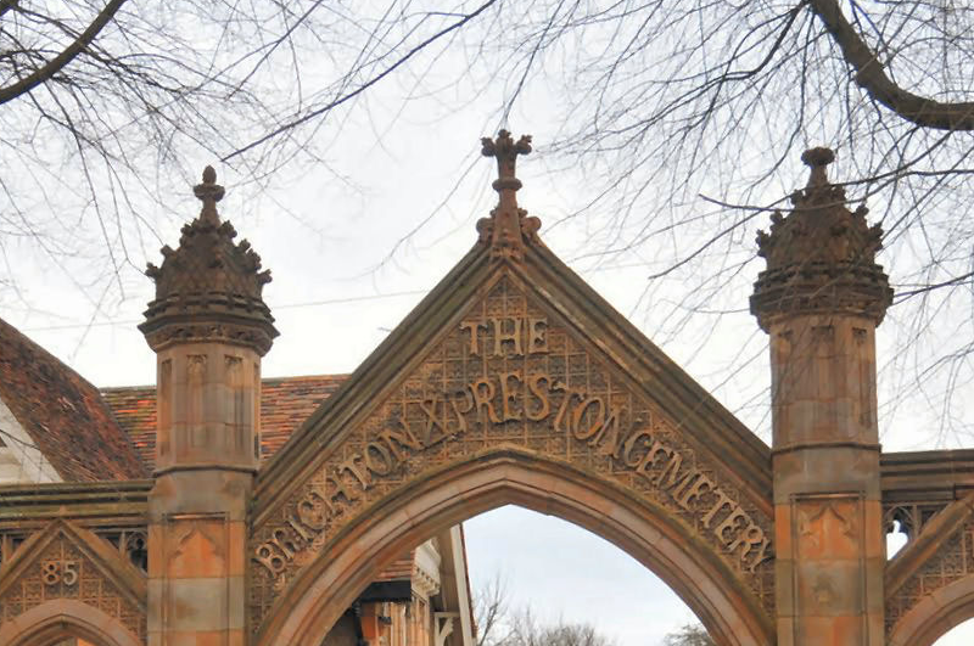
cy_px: 621
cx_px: 332
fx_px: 2107
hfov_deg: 25.9
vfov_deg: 17.1
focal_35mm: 78
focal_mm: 26
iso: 200
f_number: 4.5
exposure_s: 1/80
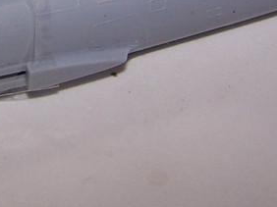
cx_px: -55
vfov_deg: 10.1
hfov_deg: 13.3
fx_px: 1151
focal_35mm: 144
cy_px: -50
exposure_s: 1/60
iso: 80
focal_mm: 6.3
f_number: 2.8
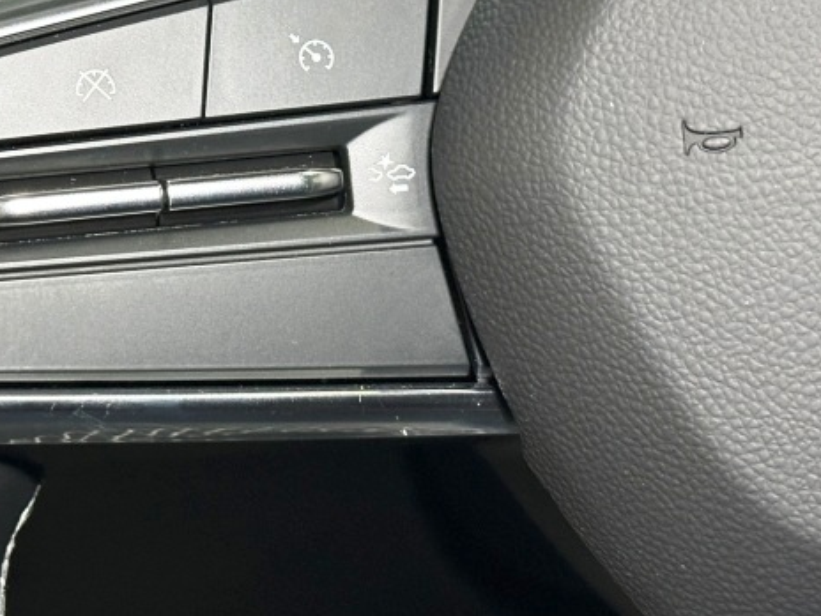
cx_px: 189
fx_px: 2514
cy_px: 152
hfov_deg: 18.4
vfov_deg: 13.9
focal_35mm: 106
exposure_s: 1/40
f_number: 1.78
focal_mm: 6.86
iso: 320
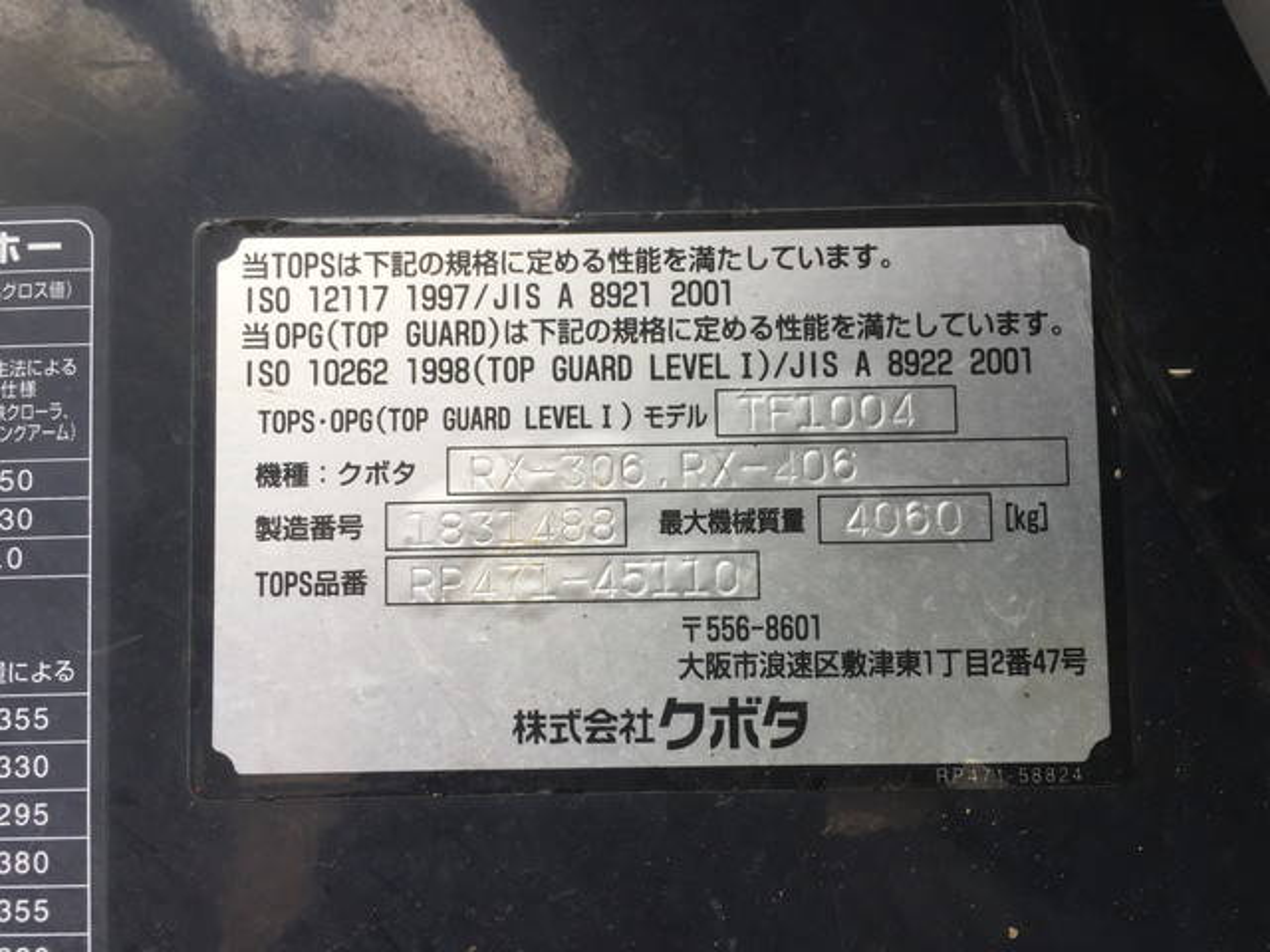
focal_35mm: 29
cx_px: 635
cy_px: 476
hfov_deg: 61.7
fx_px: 1064
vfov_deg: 48.2
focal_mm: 4.15
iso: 32
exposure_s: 1/159
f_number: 2.2
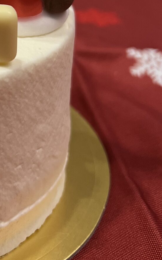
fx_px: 565
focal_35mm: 80
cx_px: -82
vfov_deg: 24.2
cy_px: -22
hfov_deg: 15.1
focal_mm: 5.7
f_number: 1.5
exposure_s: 1/100
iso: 125
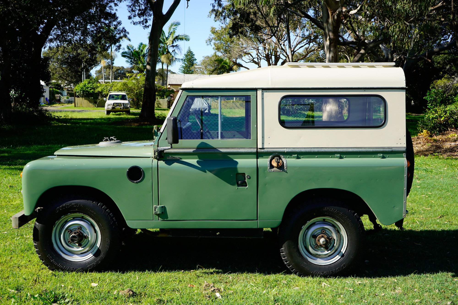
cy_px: 152
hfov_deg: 46.4
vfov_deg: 31.9
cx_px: 229
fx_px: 534
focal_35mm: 42
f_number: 9
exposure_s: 1/125
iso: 100
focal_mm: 42
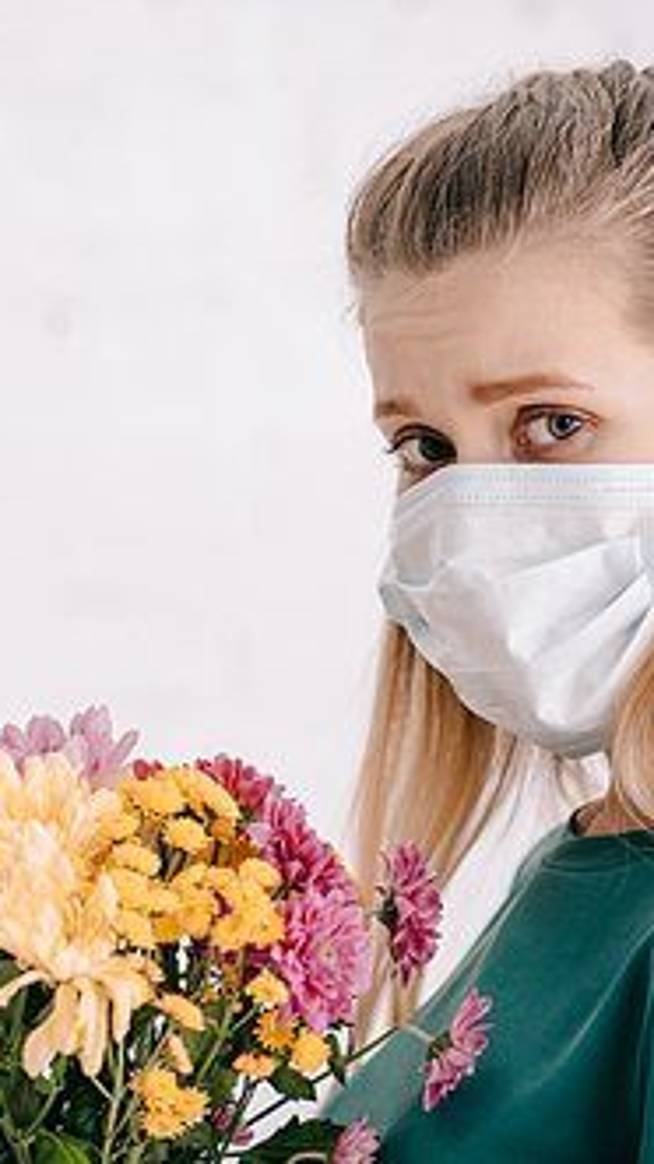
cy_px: 580
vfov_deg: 13.0
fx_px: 5122
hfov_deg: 7.3
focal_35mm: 166
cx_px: 183
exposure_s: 1/200
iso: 100
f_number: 4.5
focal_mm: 105
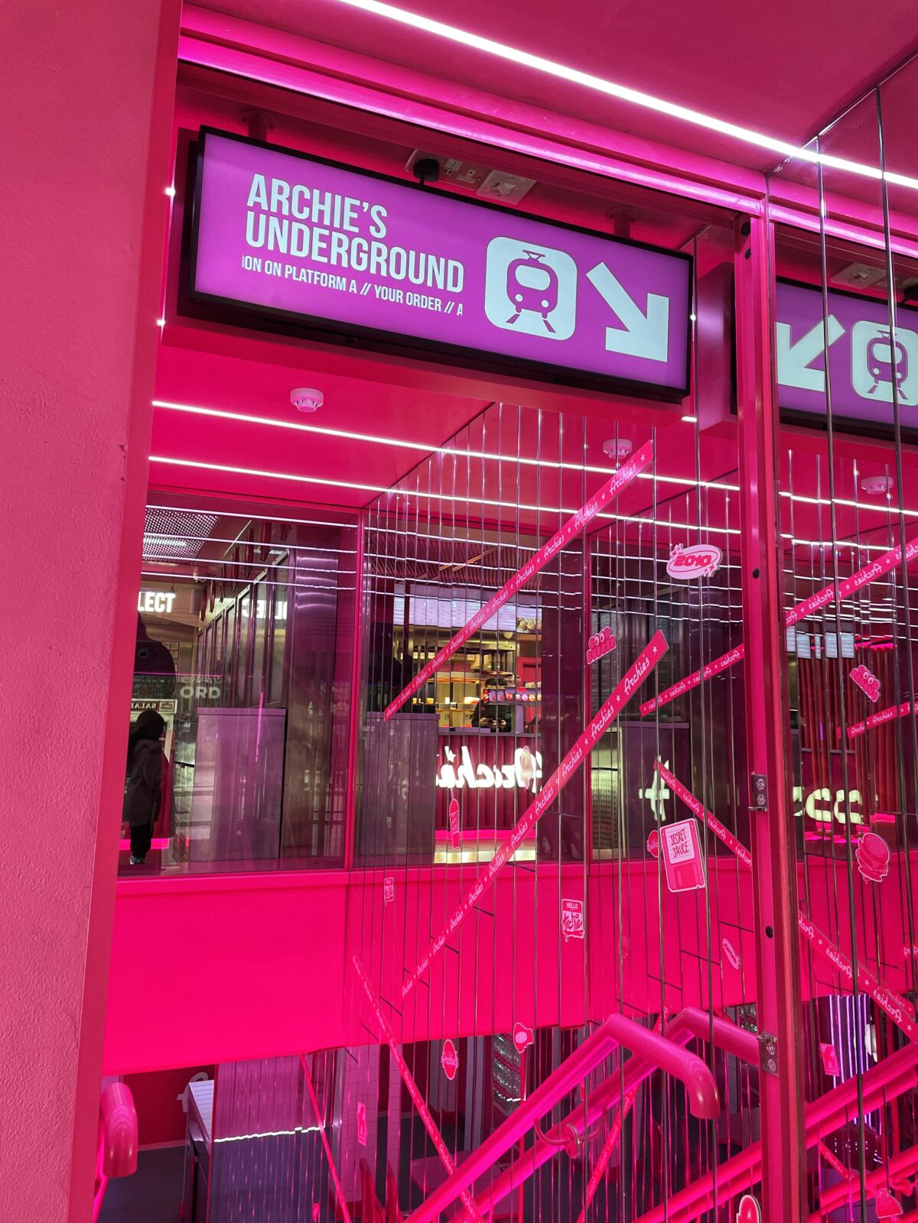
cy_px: 612
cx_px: 459
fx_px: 919
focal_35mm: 26
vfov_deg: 67.3
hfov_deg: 53.1
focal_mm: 4.2
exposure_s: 1/100
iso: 125
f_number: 1.6
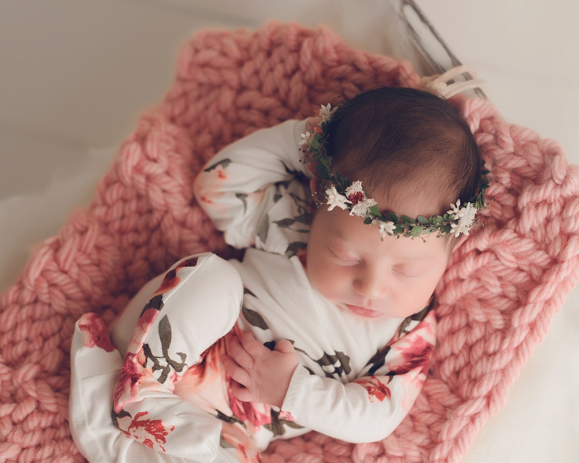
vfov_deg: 24.5
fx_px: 1062
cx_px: 381
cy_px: 287
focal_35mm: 62
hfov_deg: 30.3
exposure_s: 1/200
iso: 100
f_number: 2
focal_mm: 35
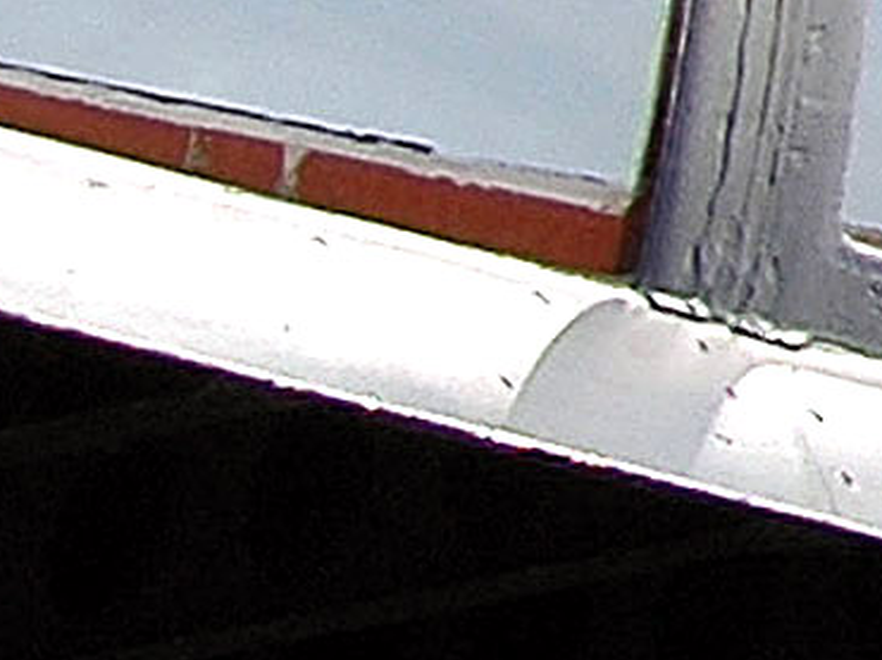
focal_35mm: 2340
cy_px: 1705
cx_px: -2658
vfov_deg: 0.6
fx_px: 59583
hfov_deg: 0.8
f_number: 11
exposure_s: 1/320
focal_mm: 200
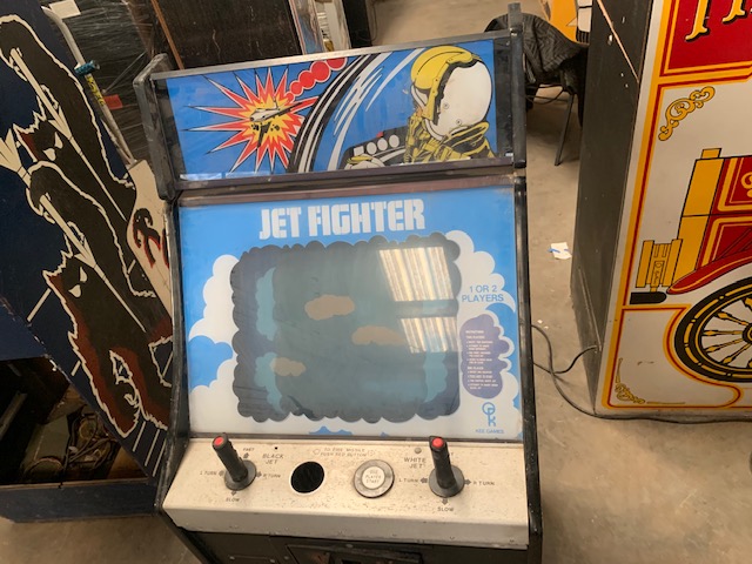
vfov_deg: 53.1
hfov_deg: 67.3
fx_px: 565
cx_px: 376
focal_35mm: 26
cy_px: 282
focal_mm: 4.25
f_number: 1.8
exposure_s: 1/55
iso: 400
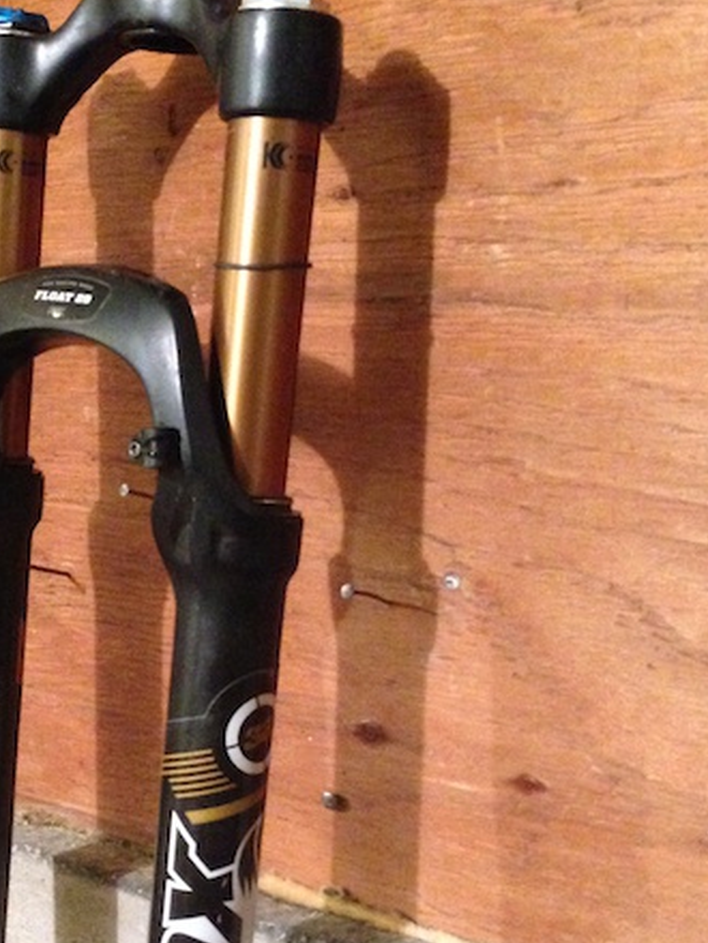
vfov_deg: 31.9
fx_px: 1636
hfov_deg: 24.0
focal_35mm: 60
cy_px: 641
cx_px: 120
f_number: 2.4
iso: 800
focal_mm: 4.12
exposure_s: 1/15
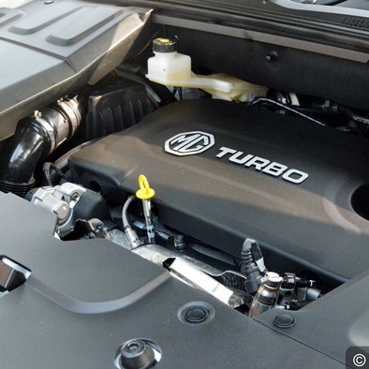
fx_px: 748
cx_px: 244
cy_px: 184
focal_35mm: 62
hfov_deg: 27.6
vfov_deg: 27.7
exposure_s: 1/200
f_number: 11
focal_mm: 32
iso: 5000
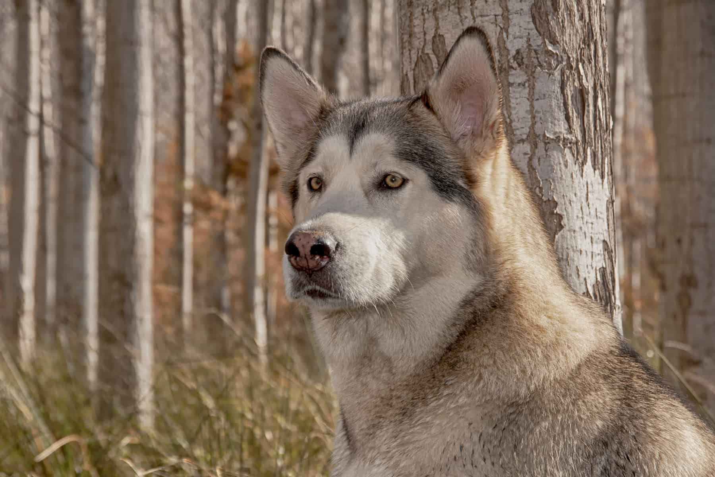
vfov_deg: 12.2
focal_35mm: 112
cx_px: 358
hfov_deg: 18.2
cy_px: 238
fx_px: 2234
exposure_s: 1/160
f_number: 9
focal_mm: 75
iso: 250
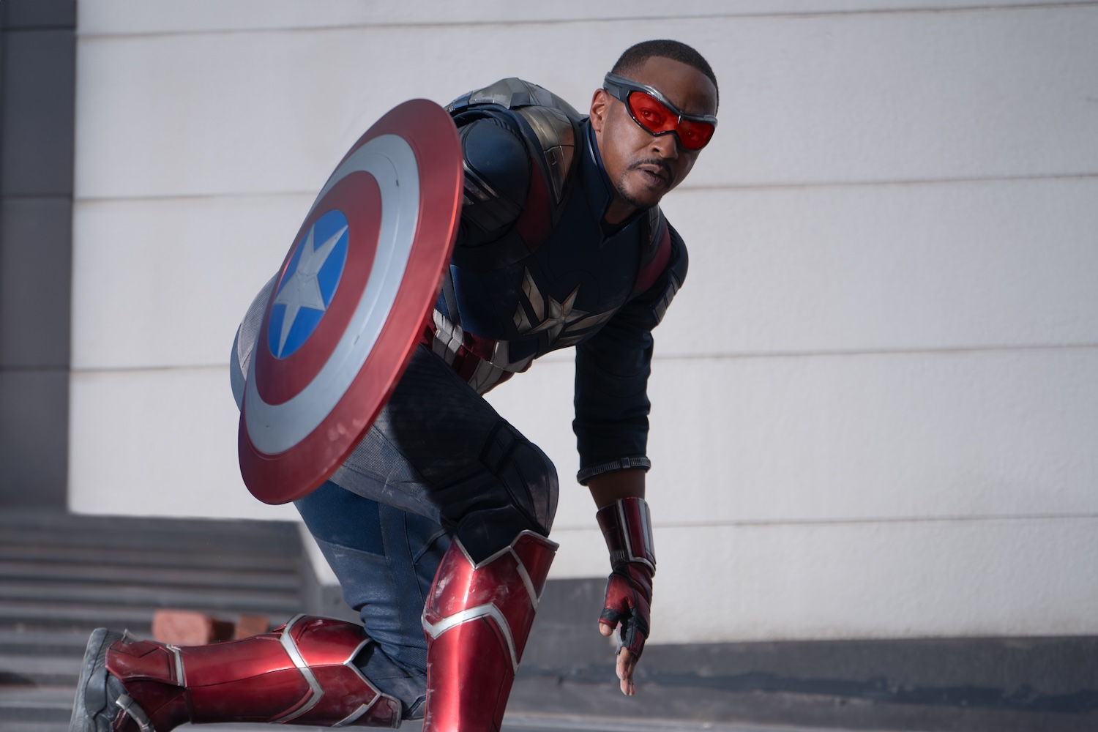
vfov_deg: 8.1
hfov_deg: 12.1
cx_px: 549
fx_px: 5185
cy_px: 366
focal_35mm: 170
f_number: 2.8
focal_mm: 170
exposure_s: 1/1000
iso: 50
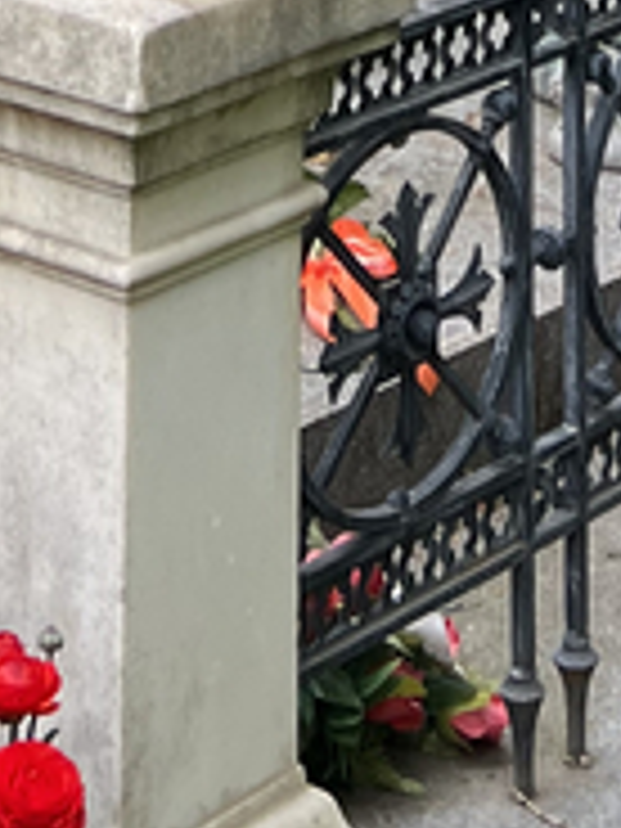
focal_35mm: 151
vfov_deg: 10.6
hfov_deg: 9.8
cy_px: -1332
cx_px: 198
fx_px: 3612
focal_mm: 5.7
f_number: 1.5
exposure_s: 1/268
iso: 50
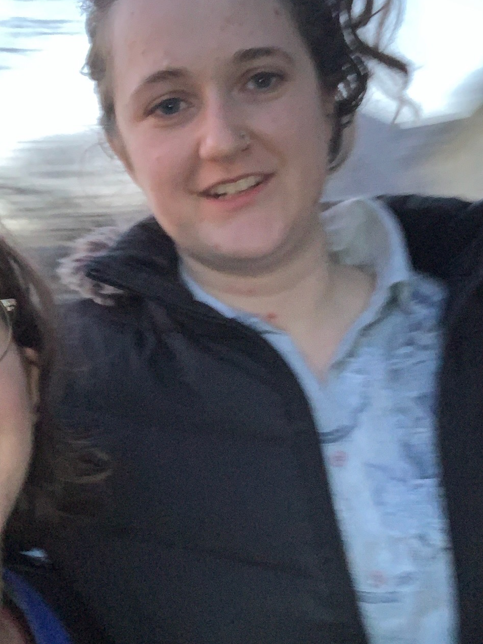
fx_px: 967
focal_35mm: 52
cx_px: 278
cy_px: 354
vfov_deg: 36.8
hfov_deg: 28.0
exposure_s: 1/40
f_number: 2.2
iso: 200
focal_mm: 2.87
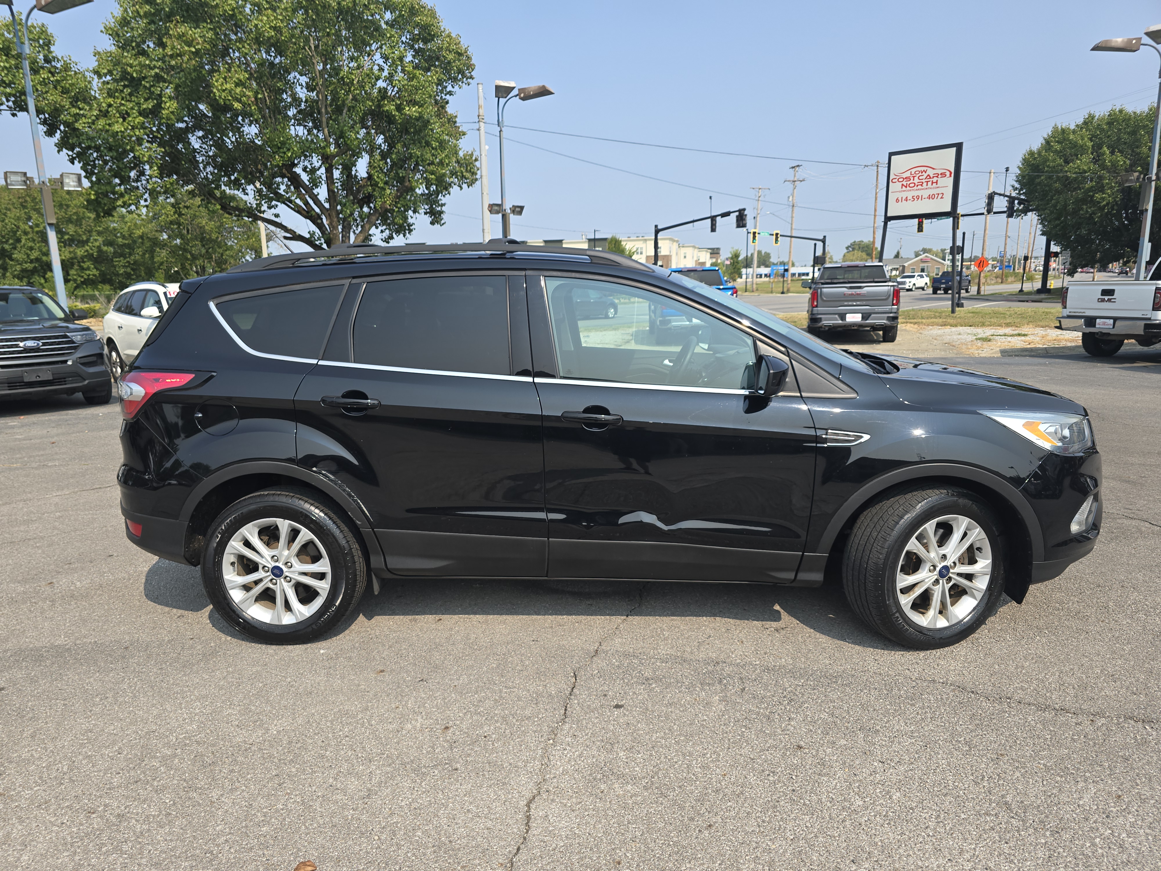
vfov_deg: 58.9
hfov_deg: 73.9
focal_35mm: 23
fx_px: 771
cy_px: 436
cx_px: 580
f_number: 1.7
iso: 12
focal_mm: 6.3
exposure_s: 1/575
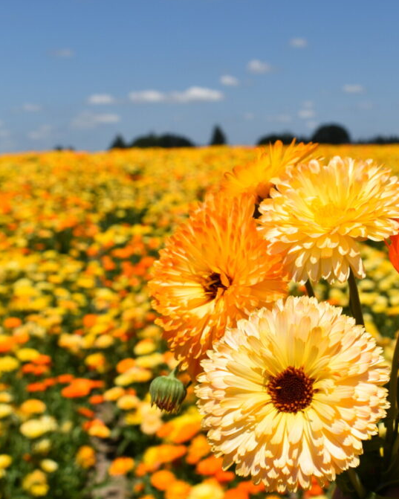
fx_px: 793
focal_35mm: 54
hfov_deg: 27.7
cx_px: 319
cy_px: 251
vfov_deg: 34.9
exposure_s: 1/400
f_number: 10
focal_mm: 25
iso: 100
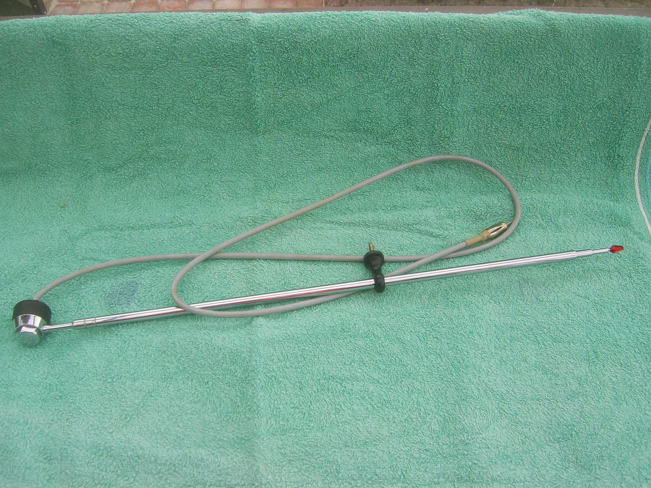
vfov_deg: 37.7
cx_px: 326
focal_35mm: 38
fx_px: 715
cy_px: 244
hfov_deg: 49.0
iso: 50
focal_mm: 7.8
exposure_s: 1/80
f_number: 4
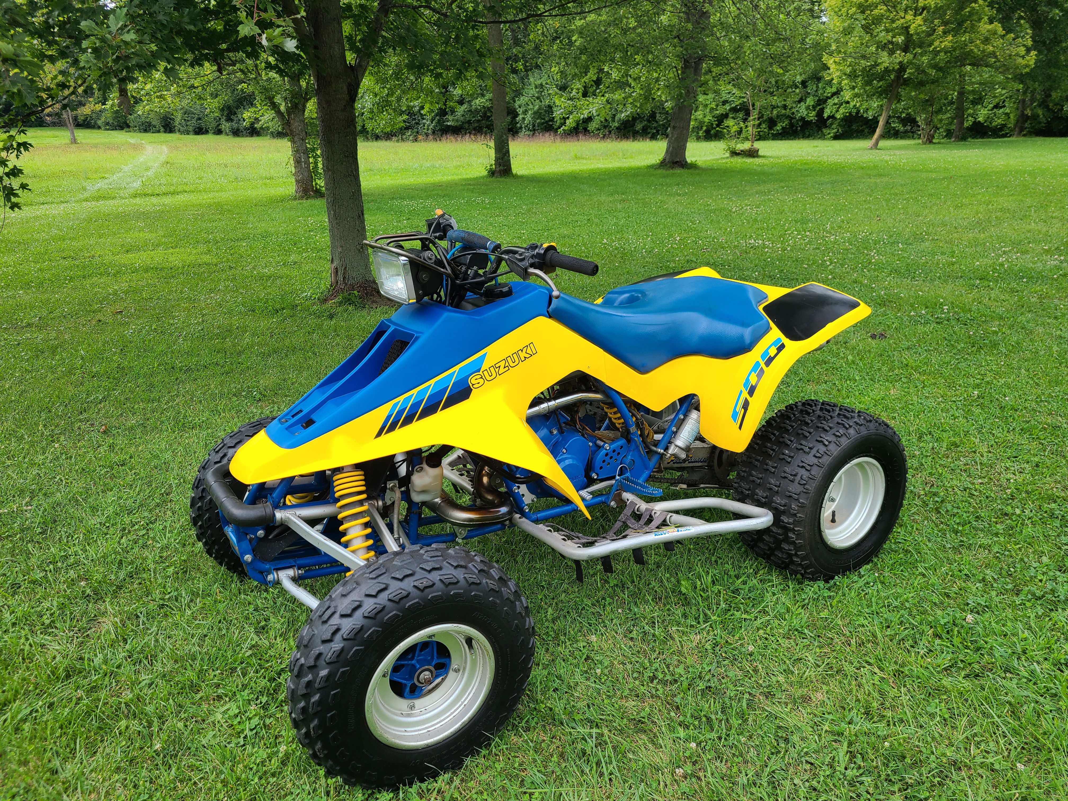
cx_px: 534
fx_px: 802
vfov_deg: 53.1
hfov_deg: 67.3
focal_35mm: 26
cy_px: 400
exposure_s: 1/644
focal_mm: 5.4
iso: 40
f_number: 1.8
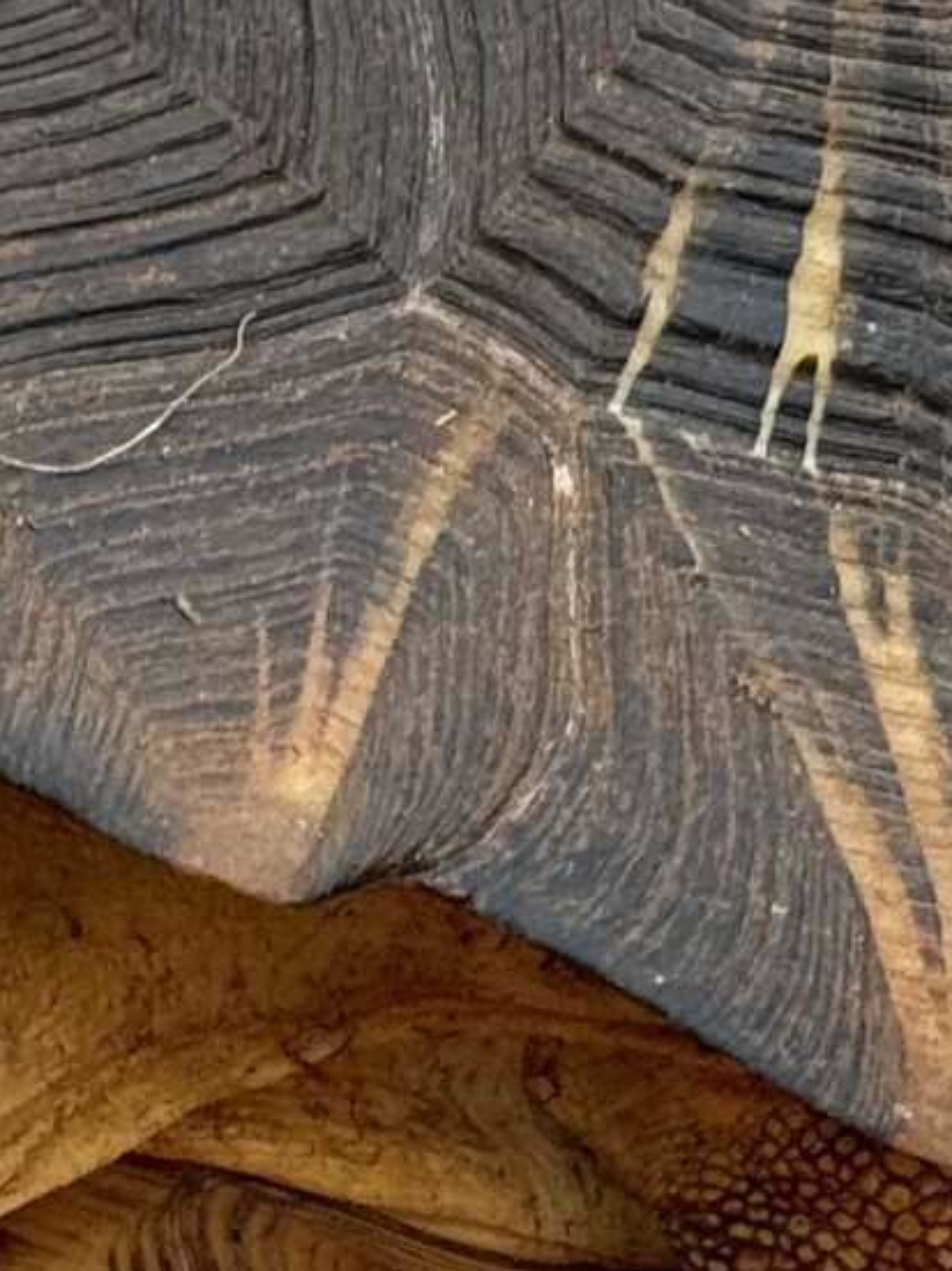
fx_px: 8180
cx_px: -187
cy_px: 1211
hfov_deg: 6.6
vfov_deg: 8.8
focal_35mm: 223
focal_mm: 6.76
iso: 64
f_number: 1.78
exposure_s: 1/926
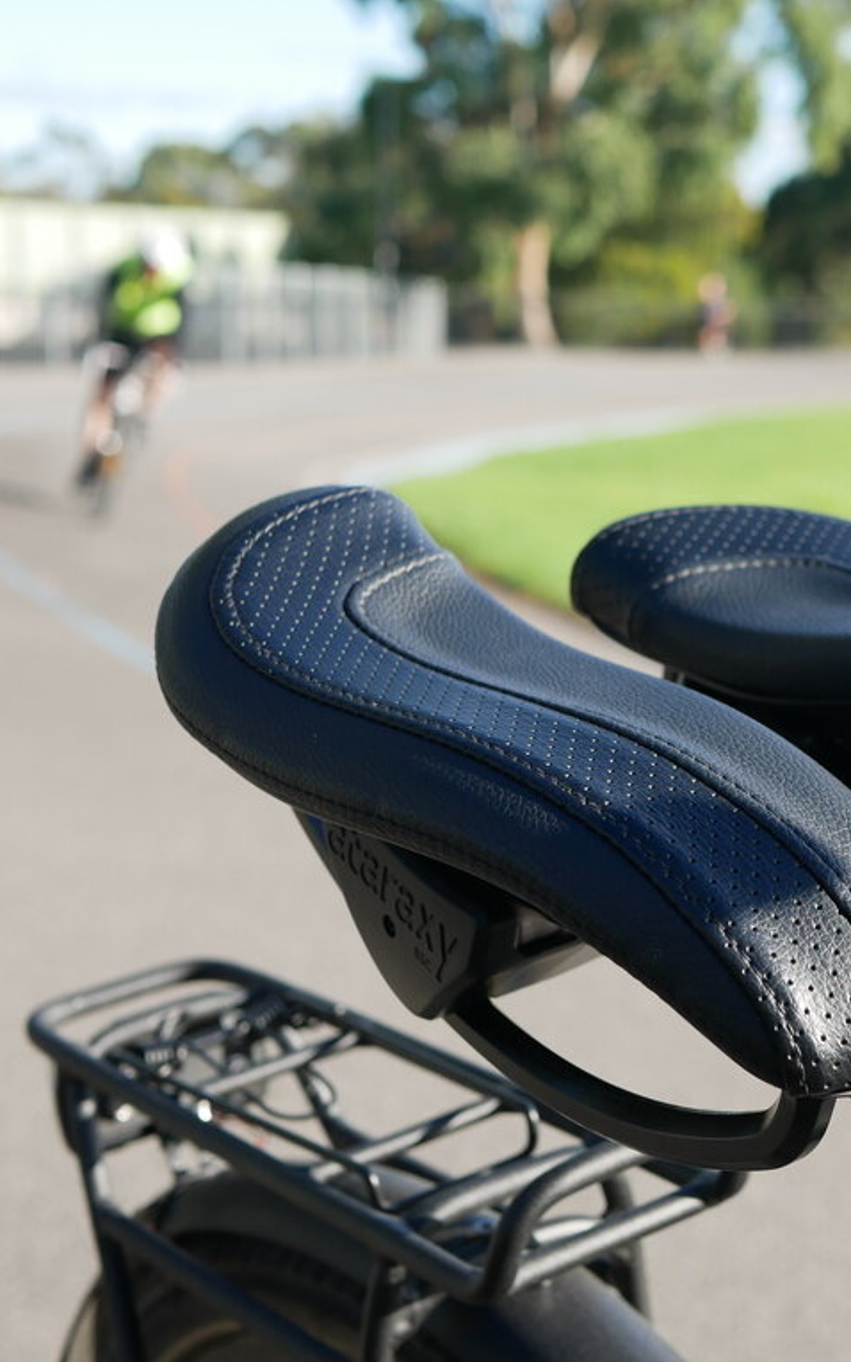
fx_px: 2635
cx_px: 815
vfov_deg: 29.0
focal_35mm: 71
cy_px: 679
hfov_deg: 18.0
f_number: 4
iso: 200
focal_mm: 25
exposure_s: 1/500
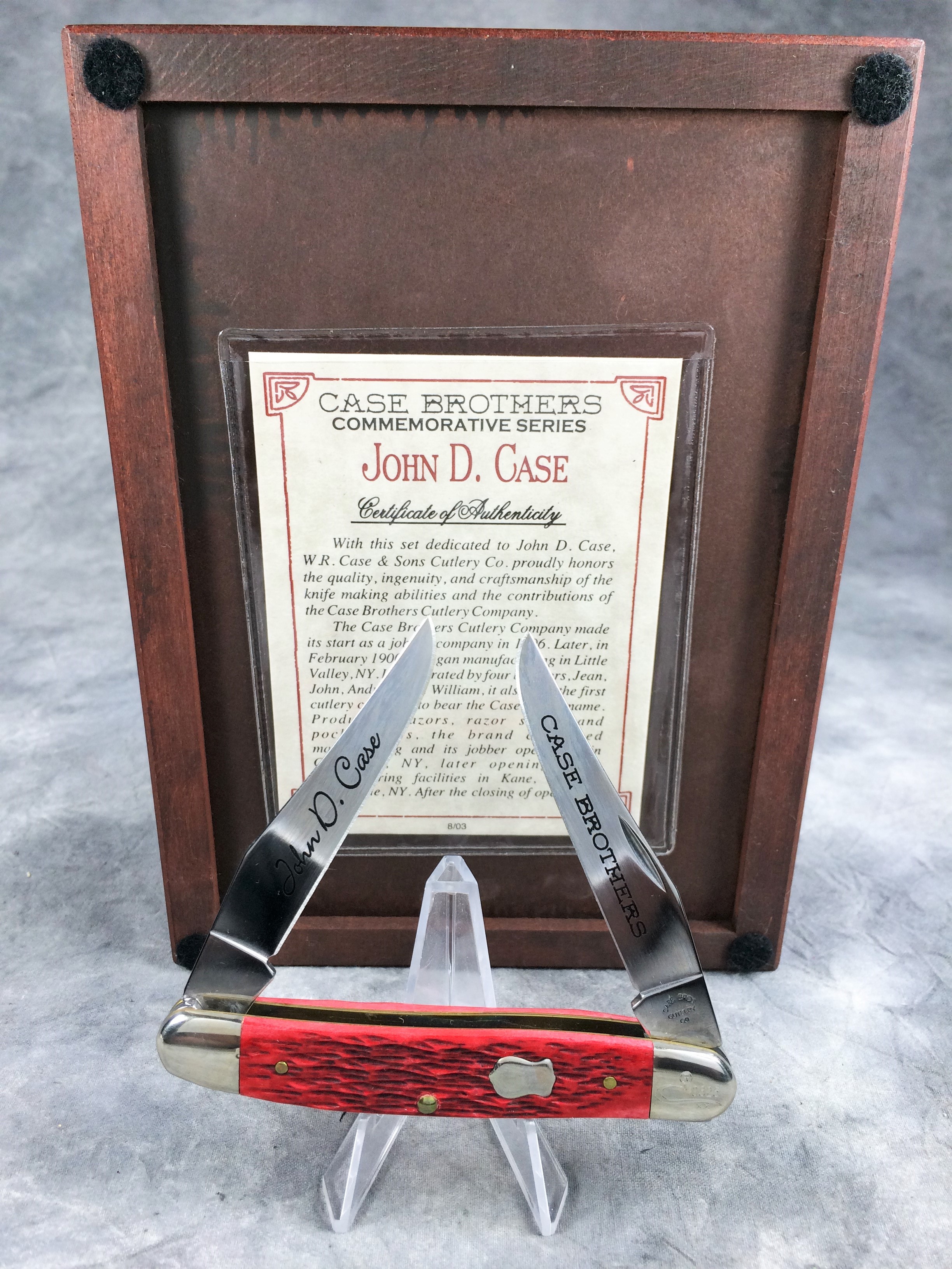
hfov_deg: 48.2
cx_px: 476
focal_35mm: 29
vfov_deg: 61.7
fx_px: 1063
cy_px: 634
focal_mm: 4.15
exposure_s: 1/120
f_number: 2.2
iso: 64
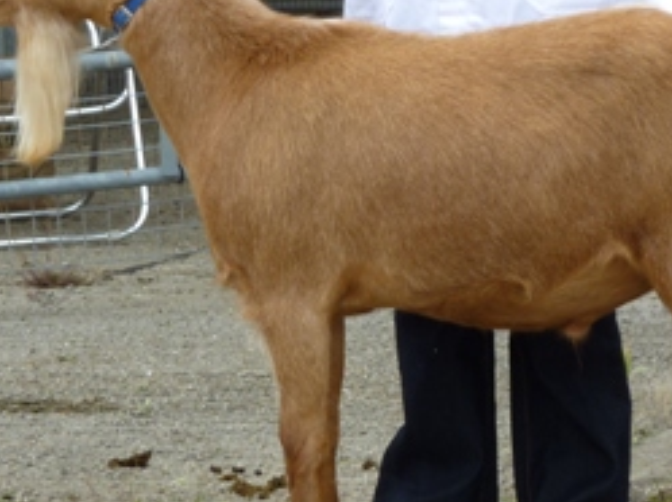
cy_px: 216
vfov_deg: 4.5
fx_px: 6358
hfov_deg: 6.0
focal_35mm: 328
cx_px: 416
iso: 80
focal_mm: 29.9
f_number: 4.5
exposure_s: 1/125
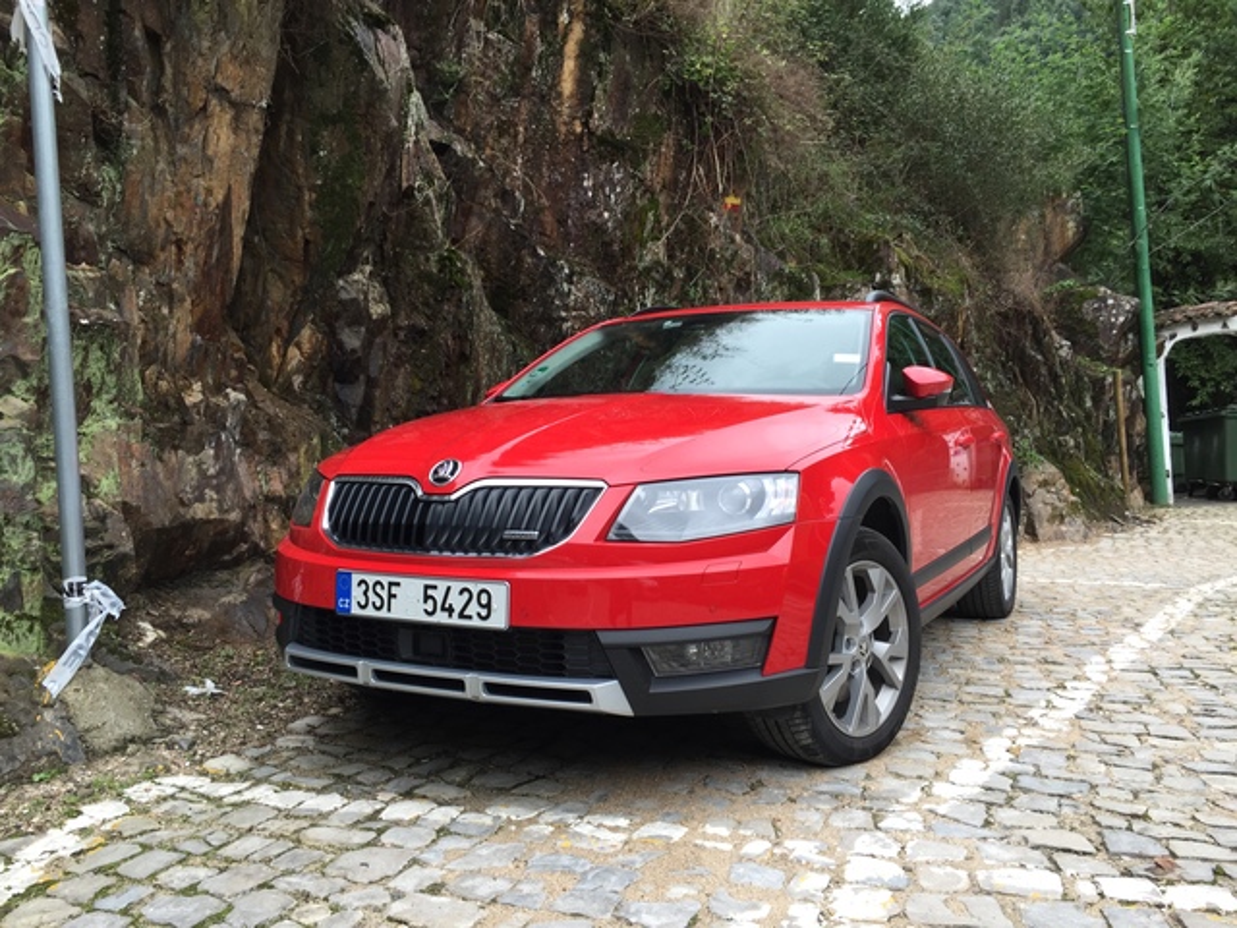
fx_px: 1036
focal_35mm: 29
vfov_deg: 48.2
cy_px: 464
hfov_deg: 61.7
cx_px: 618
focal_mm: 4.15
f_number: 2.2
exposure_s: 1/125
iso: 32
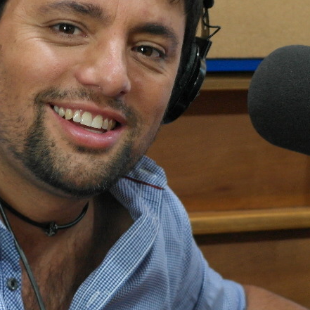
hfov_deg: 14.5
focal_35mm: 120
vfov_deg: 14.5
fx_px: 1216
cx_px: 117
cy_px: 89
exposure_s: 1/25
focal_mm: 24
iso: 800
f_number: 4
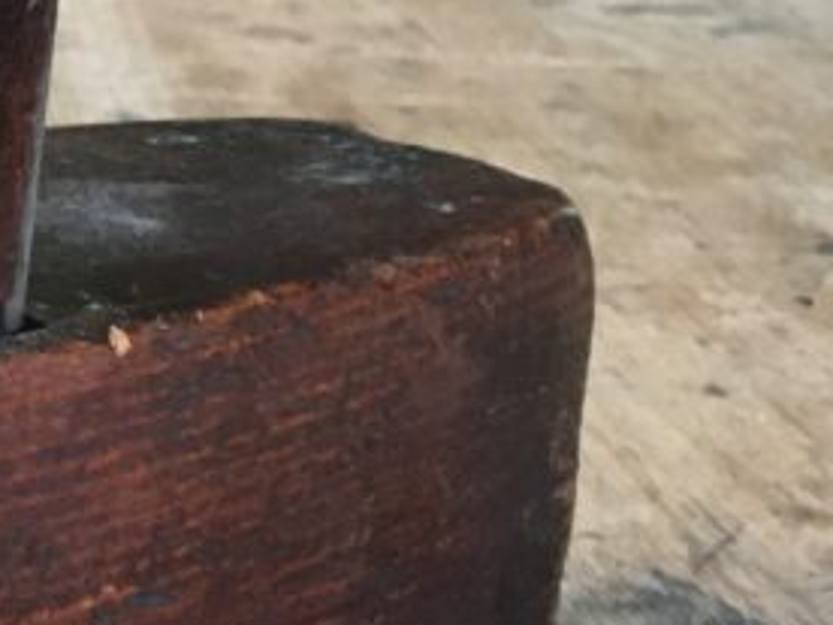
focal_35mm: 126
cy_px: 69
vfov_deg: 11.7
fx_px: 3032
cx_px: -519
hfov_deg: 14.3
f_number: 2.2
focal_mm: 4.15
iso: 200
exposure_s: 1/17
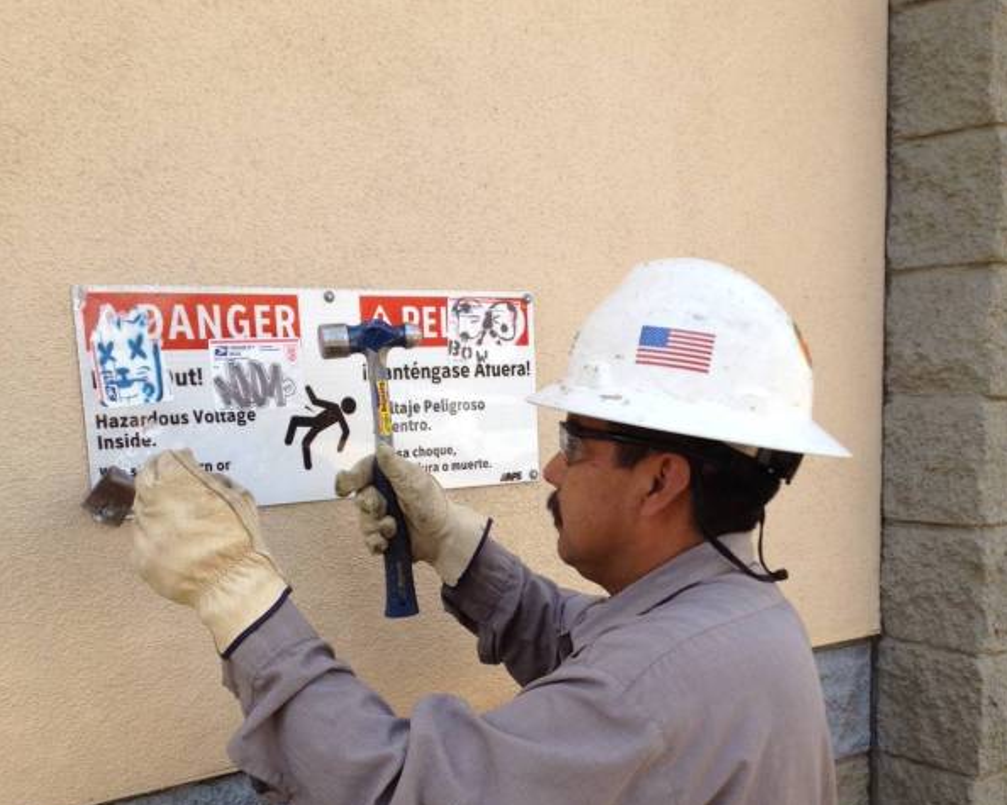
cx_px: 507
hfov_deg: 40.3
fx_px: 1371
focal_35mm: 46
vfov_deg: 32.3
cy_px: 583
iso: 64
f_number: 2.4
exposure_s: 1/354
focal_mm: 4.28
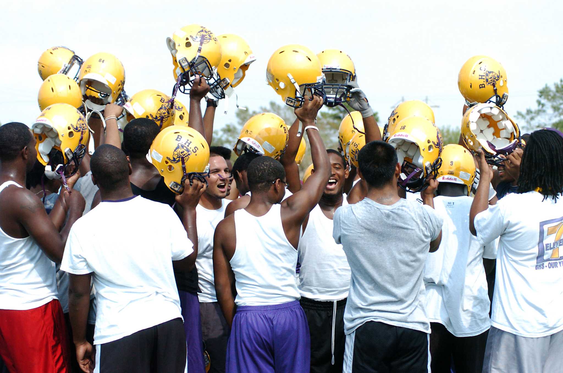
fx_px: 1756
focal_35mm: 112
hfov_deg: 18.2
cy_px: 186
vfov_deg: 12.1
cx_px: 282
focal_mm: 75
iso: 800
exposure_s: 1/2000
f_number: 8
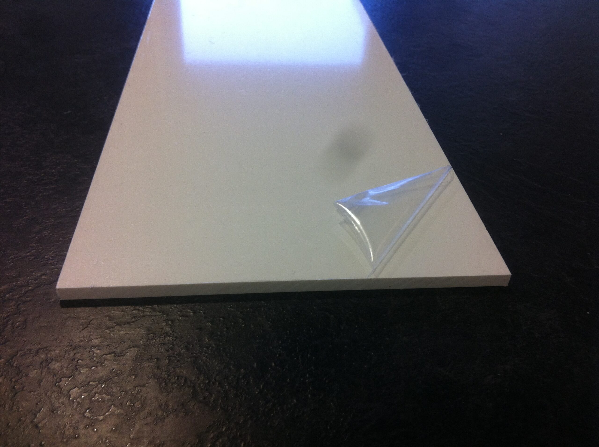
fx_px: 605
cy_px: 224
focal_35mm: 35
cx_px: 300
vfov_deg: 40.6
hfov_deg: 52.7
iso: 100
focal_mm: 3.85
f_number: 2.8
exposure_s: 1/15
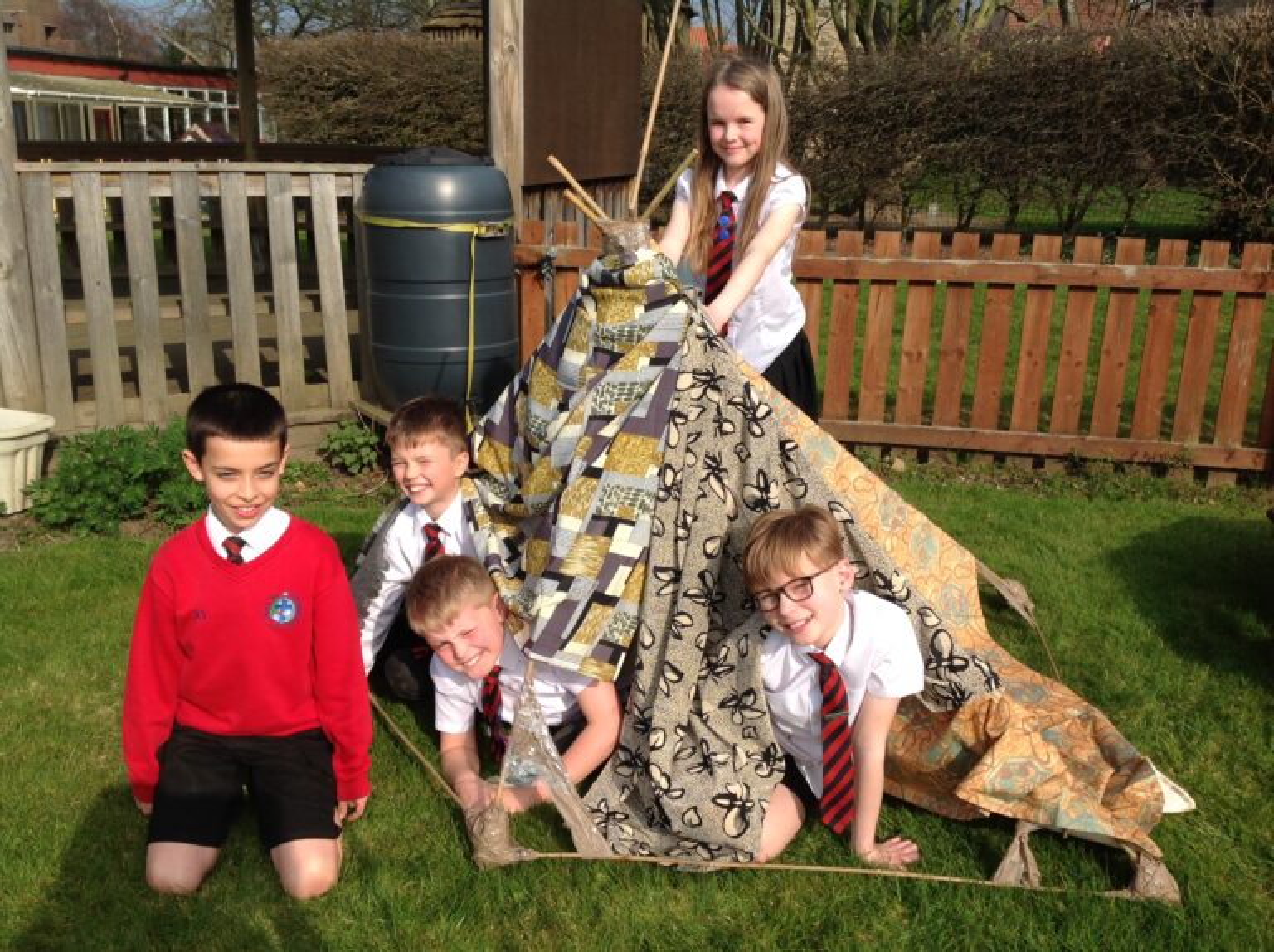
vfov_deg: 40.6
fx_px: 1287
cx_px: 637
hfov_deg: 52.7
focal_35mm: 35
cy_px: 476
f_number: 2.4
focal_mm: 4.28
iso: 50
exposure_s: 1/2016
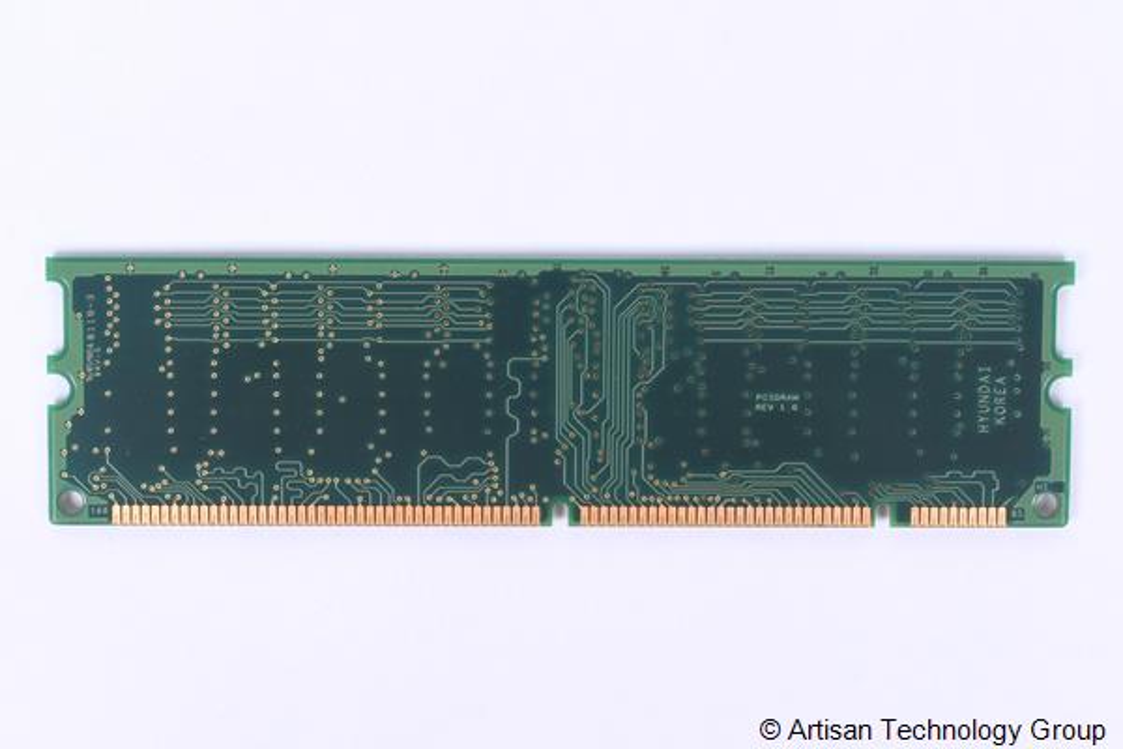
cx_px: 562
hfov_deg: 42.7
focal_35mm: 46
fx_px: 1435
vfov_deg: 29.2
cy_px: 374
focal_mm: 31
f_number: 13
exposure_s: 1/200
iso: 200
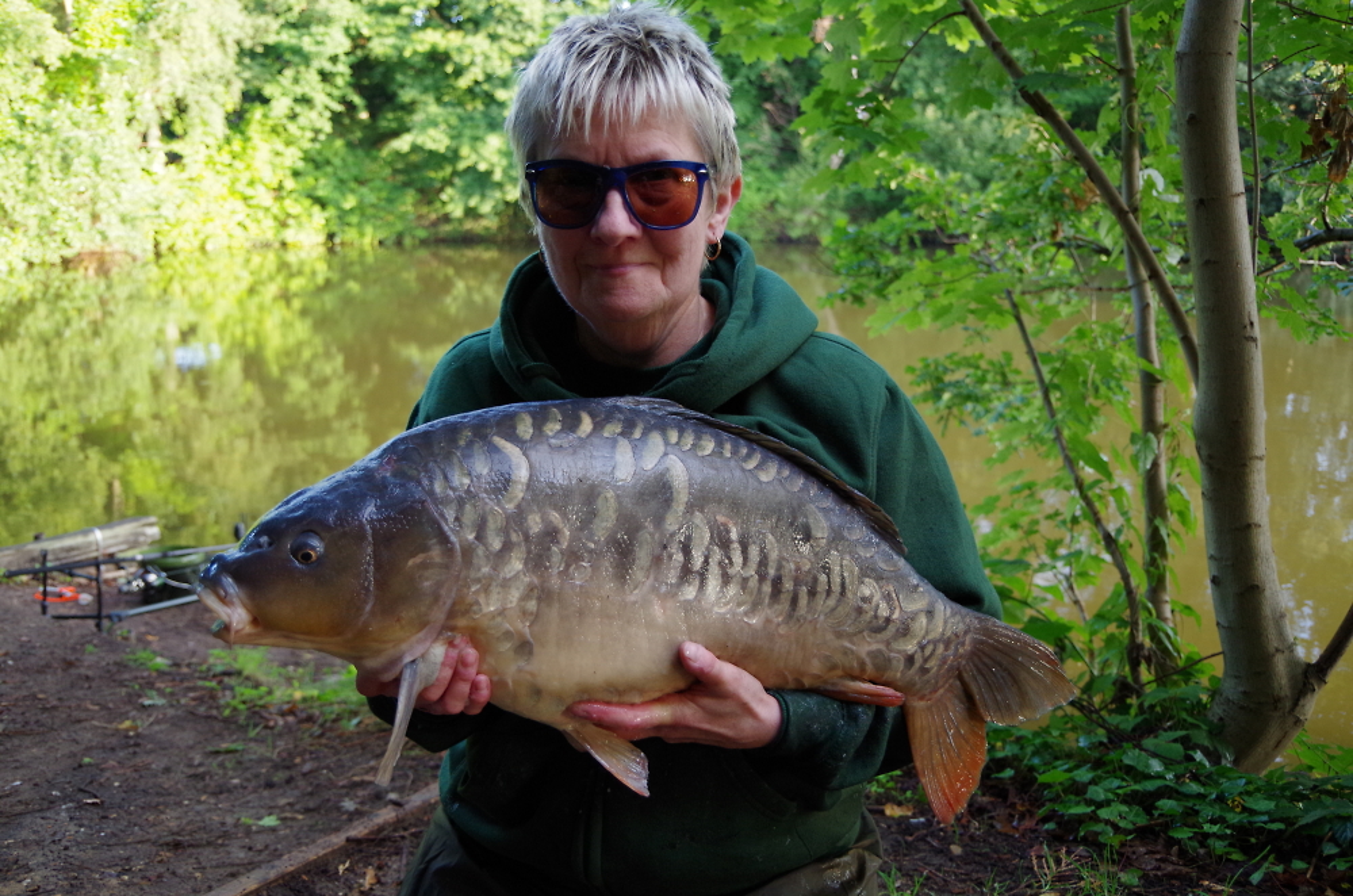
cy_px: 448
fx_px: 1350
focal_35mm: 36
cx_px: 676
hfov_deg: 53.2
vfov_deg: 36.7
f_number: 4
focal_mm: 24
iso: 800
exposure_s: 1/50
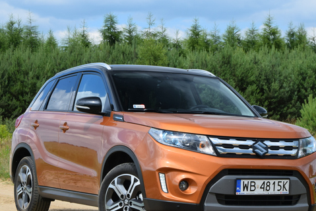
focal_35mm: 118
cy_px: 147
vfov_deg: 11.6
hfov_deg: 17.3
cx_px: 185
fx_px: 1035
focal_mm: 52
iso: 400
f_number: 9
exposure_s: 1/320
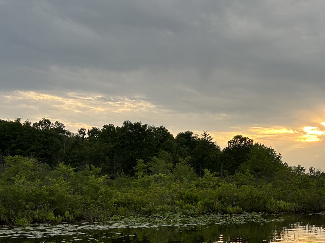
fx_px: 507
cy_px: 190
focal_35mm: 54
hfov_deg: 32.4
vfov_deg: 26.6
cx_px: 334
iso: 50
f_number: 1.5
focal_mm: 5.7
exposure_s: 1/389
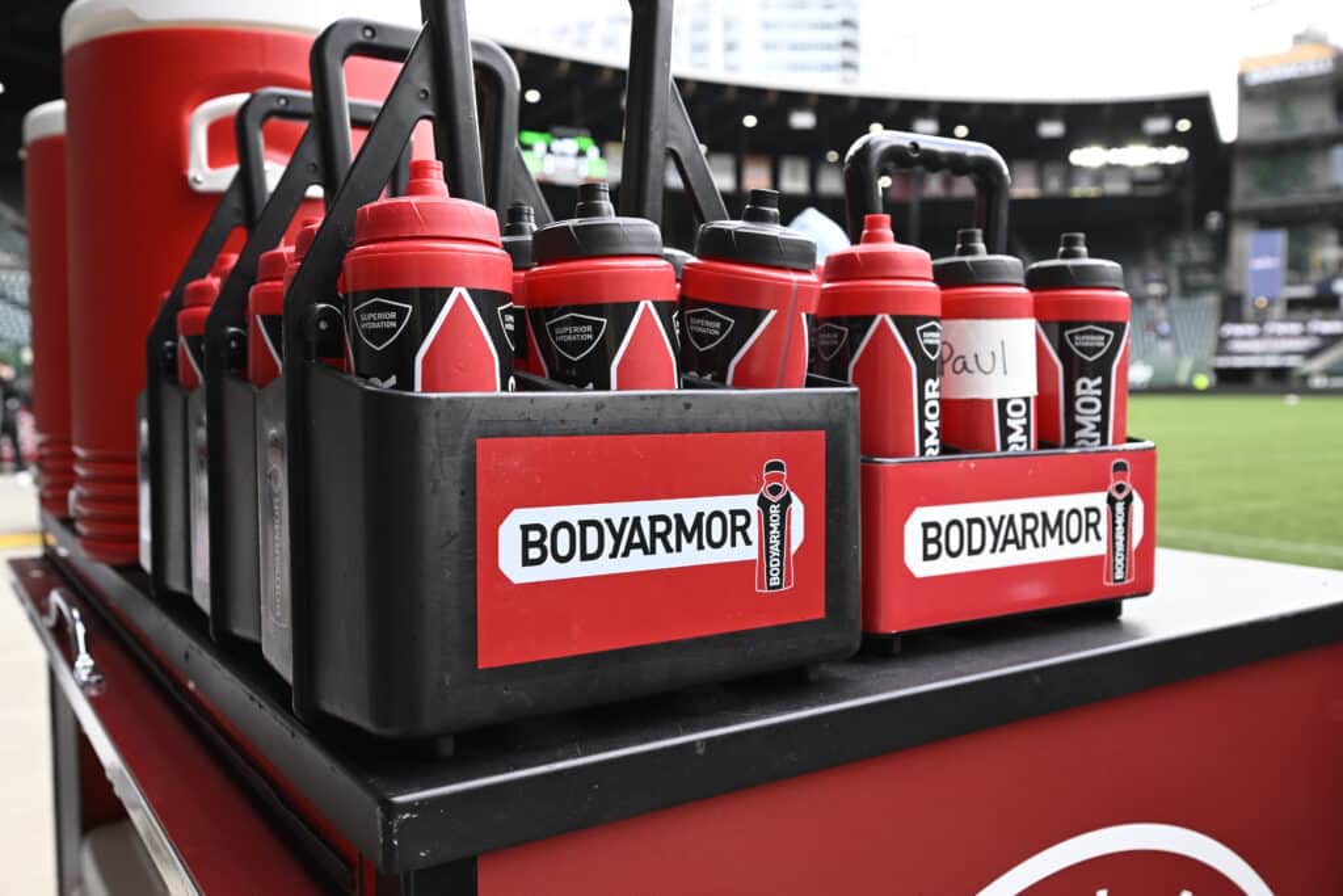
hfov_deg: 61.9
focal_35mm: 30
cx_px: 672
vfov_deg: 43.6
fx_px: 1119
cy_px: 448
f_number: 5.6
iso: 800
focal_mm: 30
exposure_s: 1/500
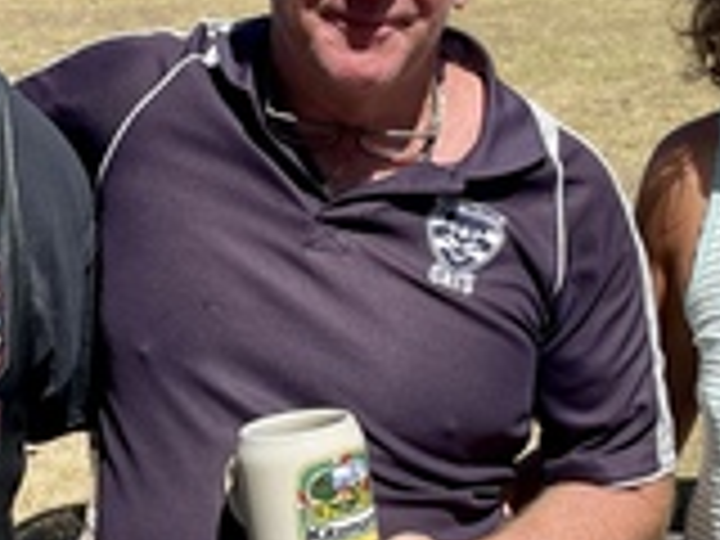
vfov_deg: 14.2
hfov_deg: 18.8
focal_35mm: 104
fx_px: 2163
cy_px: 130
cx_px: 225
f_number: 1.6
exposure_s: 1/2959
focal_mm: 4.2
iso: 32
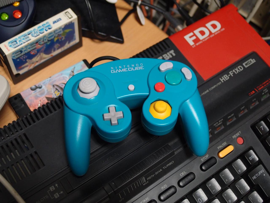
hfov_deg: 41.2
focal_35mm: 46
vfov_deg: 31.5
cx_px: 135
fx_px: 359
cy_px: 102
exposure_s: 1/20
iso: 200
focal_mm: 9.9
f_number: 2
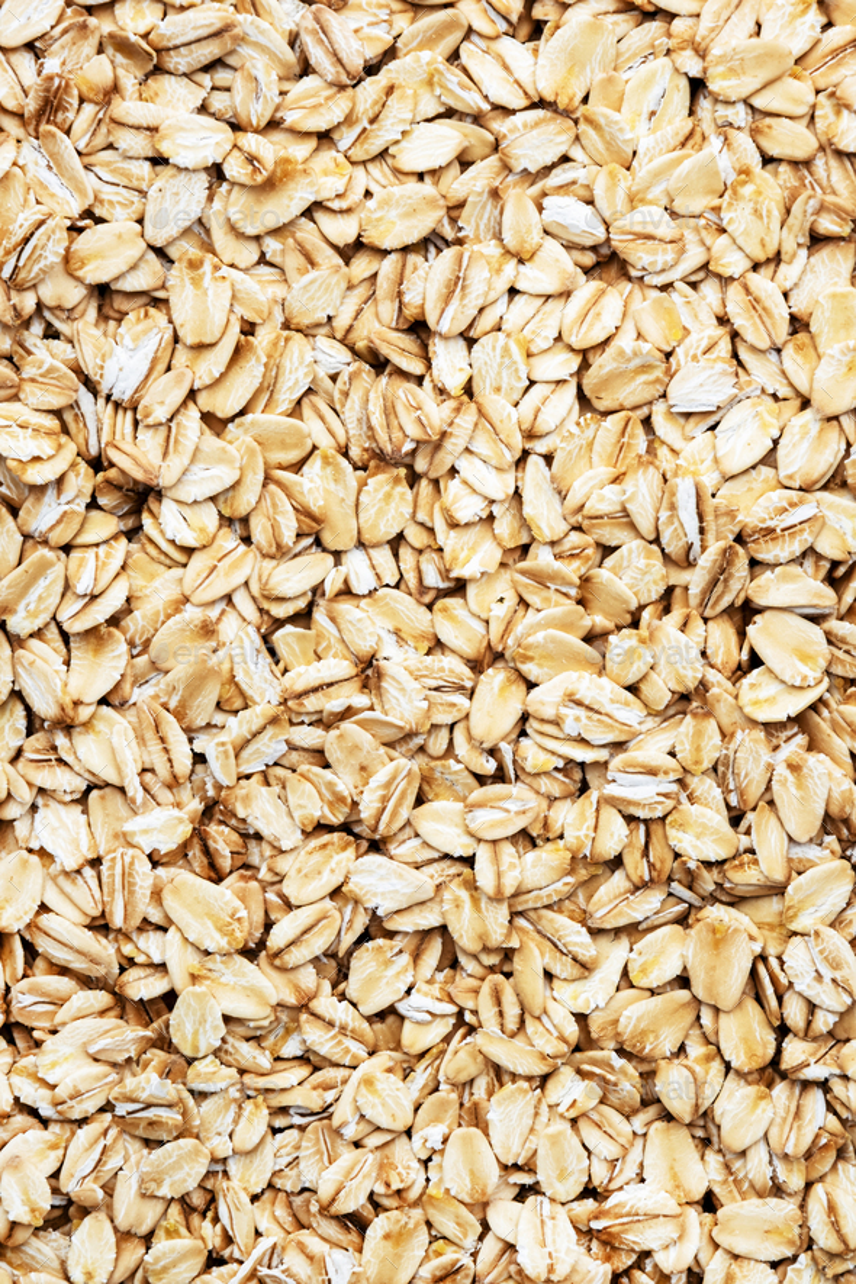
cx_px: 428
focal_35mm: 98
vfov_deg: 20.8
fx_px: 3495
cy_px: 642
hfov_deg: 14.0
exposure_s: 1/160
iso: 80
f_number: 14
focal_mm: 65.2
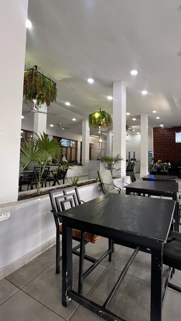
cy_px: 154
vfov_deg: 102.9
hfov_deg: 69.0
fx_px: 128
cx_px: 117
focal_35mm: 15
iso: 160
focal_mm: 1.57
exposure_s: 1/50
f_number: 1.8
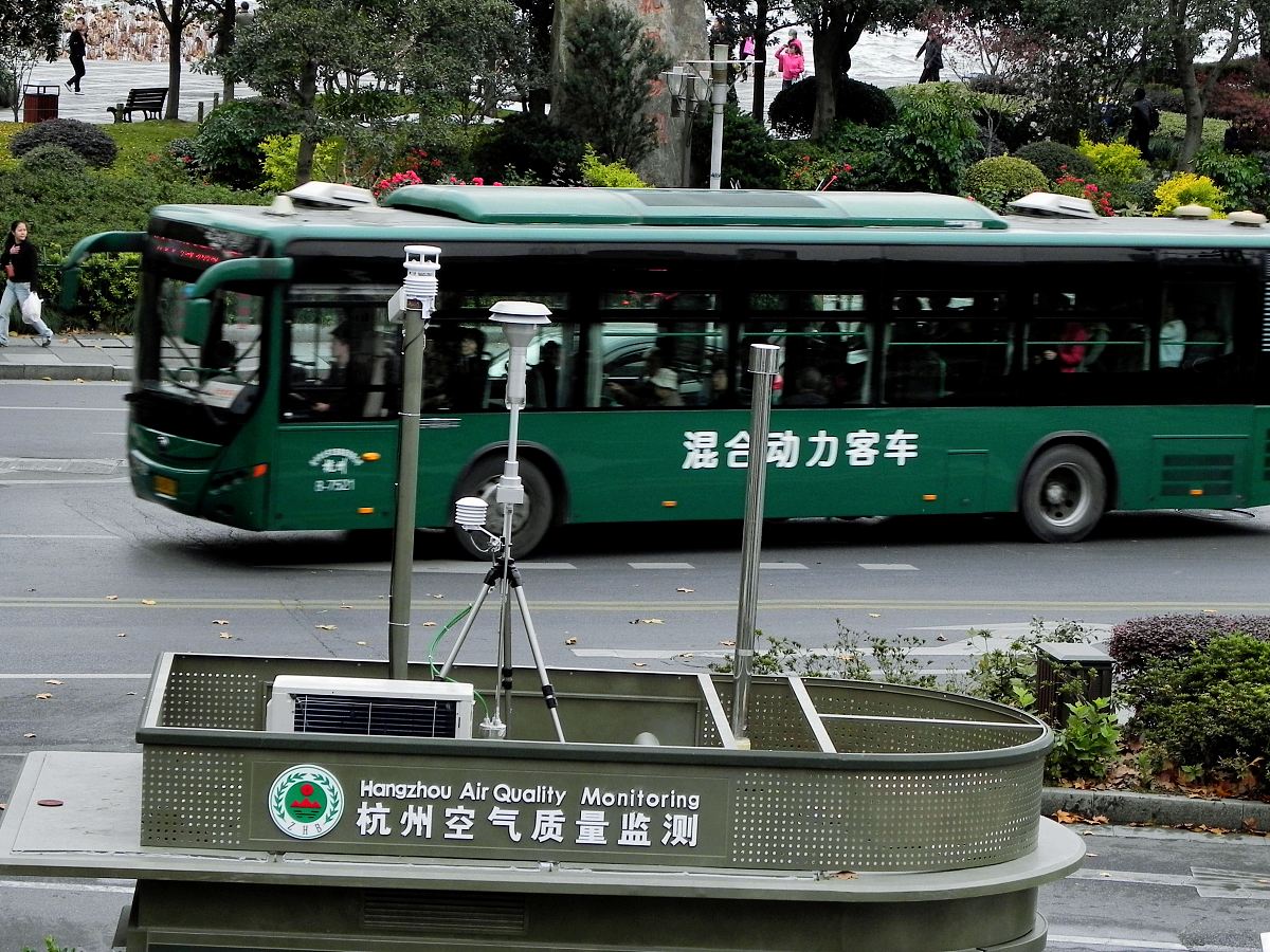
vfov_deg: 11.5
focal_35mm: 129
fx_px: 4733
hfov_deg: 15.3
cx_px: 635
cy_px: 476
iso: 160
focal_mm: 23
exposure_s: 1/124
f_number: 4.5
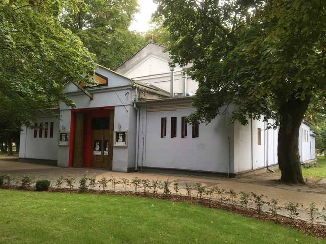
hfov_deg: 61.7
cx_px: 163
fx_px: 273
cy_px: 122
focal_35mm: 29
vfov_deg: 48.2
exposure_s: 1/50
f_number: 2.2
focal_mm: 4.15
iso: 32
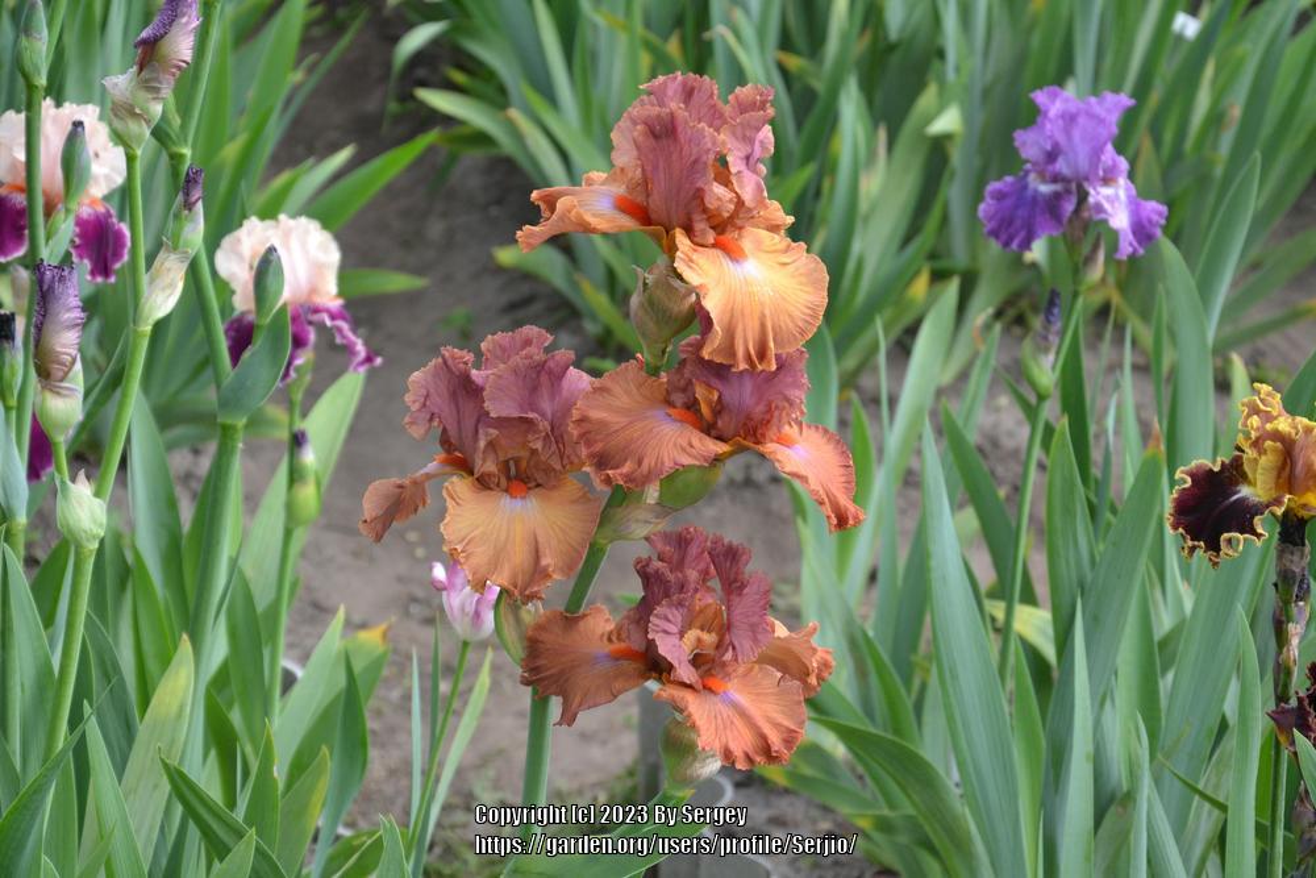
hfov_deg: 19.5
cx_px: 658
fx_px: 3839
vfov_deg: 13.0
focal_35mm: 105
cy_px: 439
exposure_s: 1/500
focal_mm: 70
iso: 640
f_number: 5.3
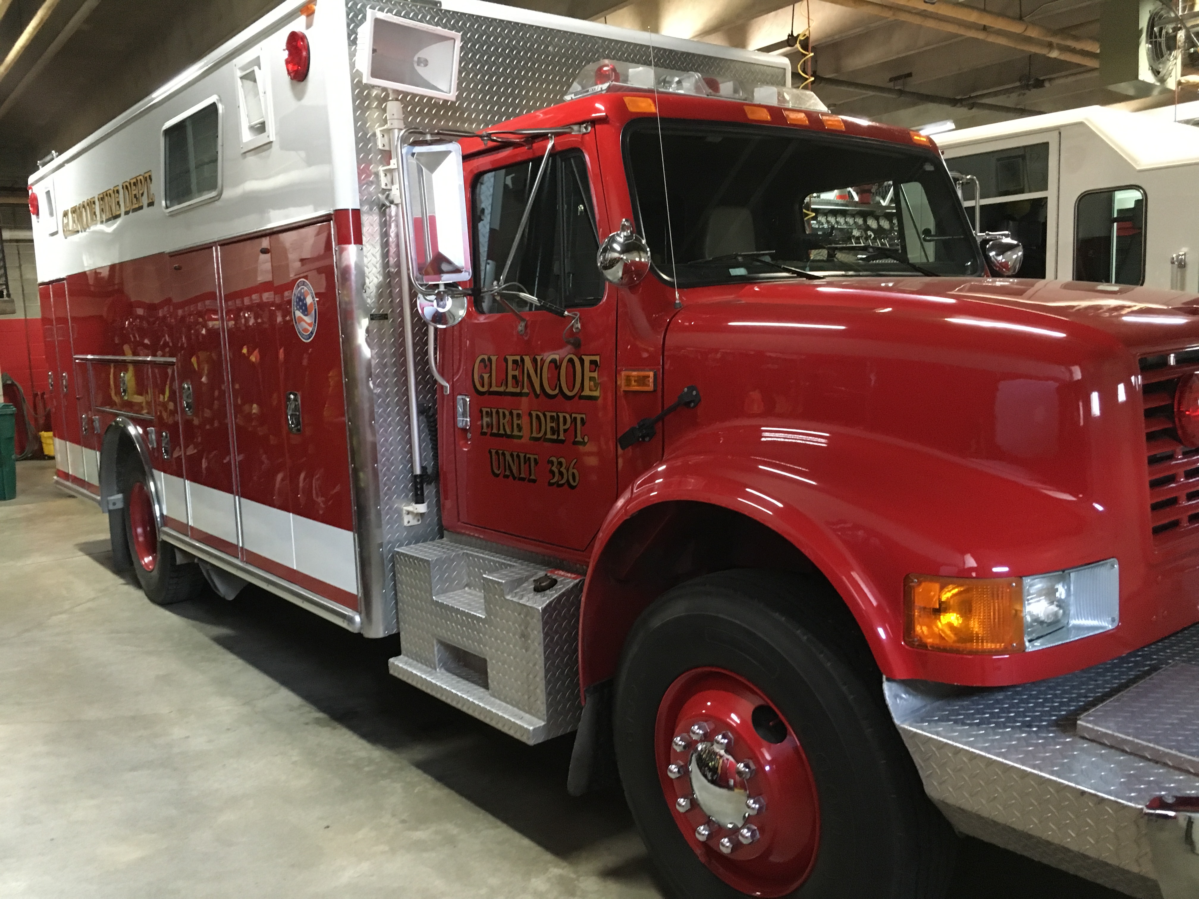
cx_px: 600
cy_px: 450
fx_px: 1004
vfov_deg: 48.2
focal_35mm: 29
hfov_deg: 61.7
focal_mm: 4.15
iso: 250
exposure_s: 1/15
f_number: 2.2
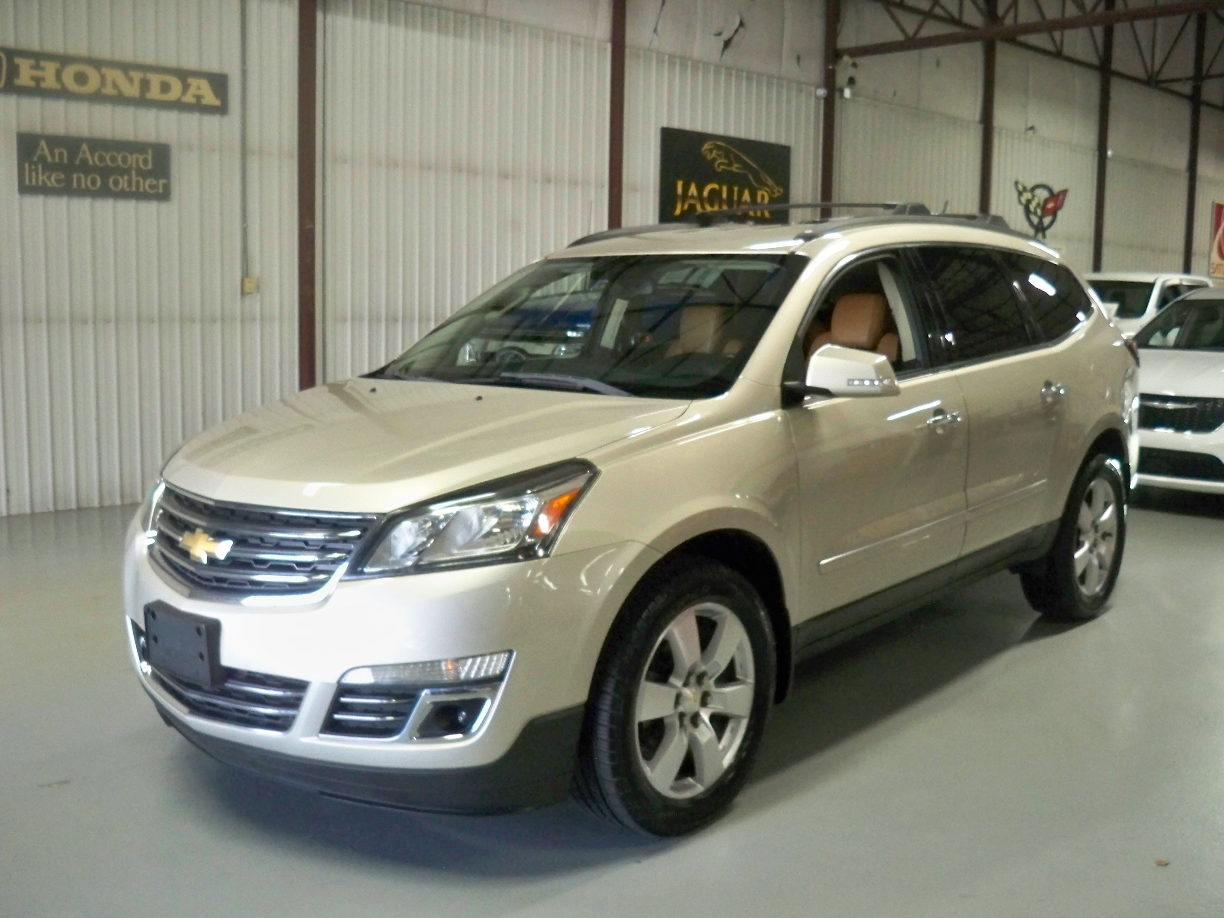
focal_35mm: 35
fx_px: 1238
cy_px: 459
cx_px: 612
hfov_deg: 52.6
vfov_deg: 40.7
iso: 400
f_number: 3.1
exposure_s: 1/60
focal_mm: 6.3
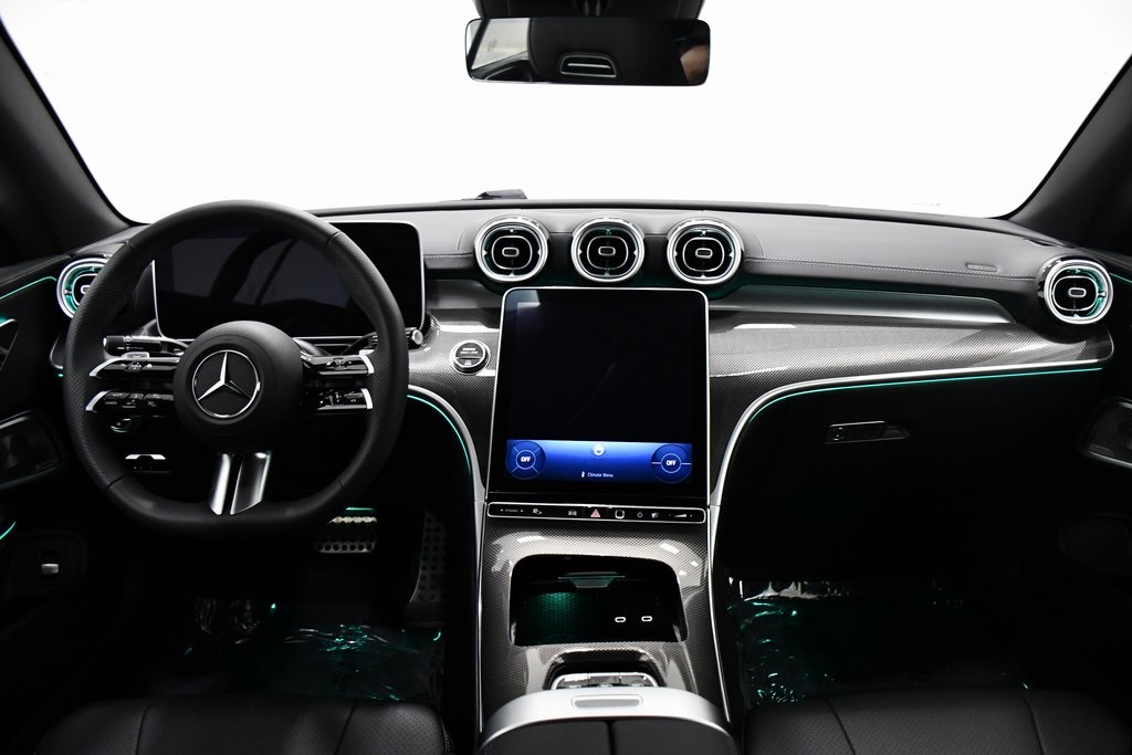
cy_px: 378
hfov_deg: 67.4
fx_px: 849
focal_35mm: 27
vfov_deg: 47.9
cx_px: 566
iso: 3200
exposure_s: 1/100
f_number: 3.5
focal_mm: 18
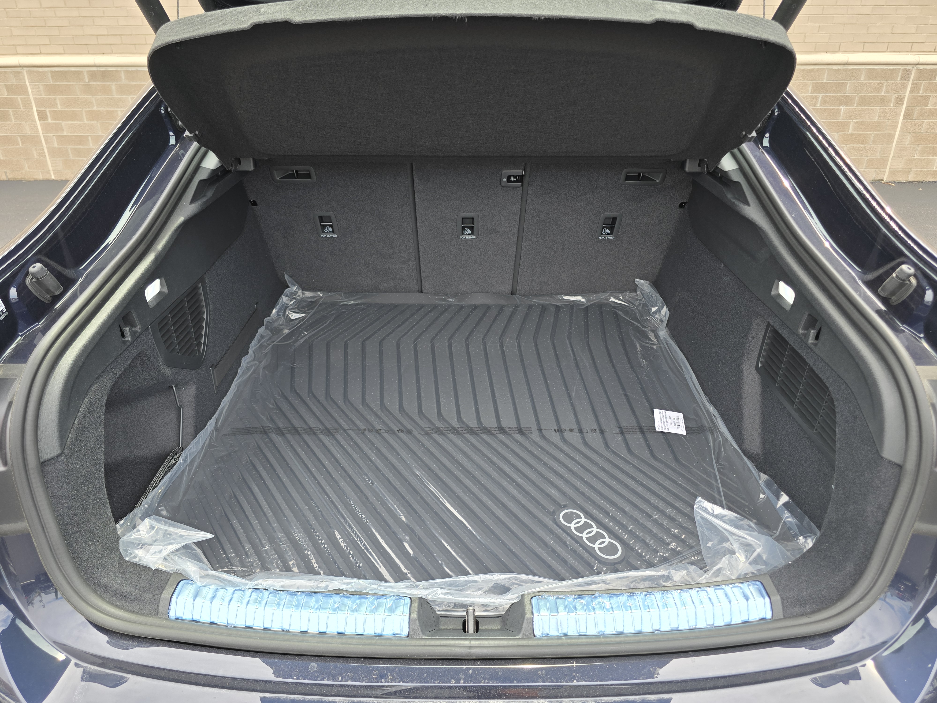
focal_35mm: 23
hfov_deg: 73.9
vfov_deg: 58.9
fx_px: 623
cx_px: 468
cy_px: 352
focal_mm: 6.3
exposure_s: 1/180
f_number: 1.7
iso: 16
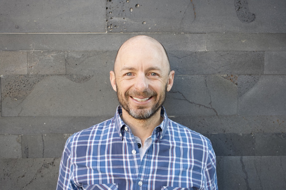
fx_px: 357
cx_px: 143
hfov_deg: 43.6
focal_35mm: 45
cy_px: 95
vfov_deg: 29.9
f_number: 5.6
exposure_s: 1/250
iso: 1600
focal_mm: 45
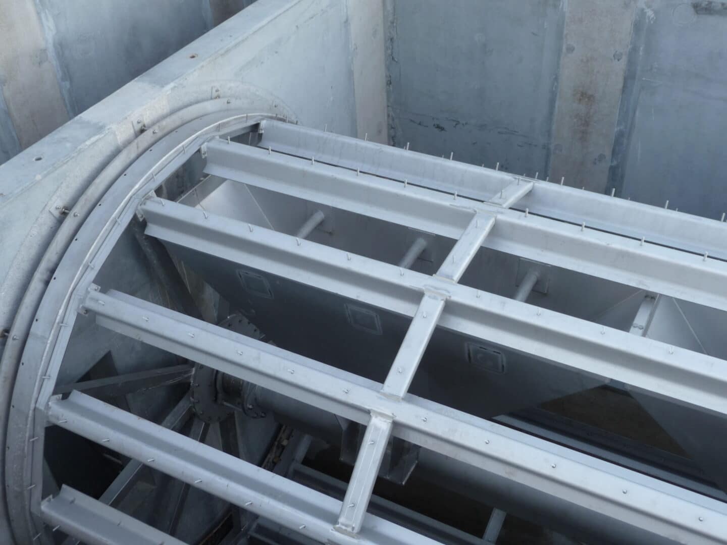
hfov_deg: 46.8
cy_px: 272
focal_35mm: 40
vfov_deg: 36.0
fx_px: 840
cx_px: 364
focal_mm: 6.7
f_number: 3.9
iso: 100
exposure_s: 1/80
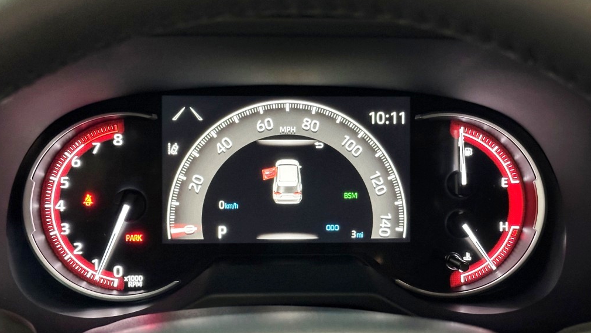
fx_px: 831
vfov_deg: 22.6
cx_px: 293
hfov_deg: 39.2
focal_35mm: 53
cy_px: 185
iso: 640
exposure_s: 1/28
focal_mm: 6.86
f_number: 1.78
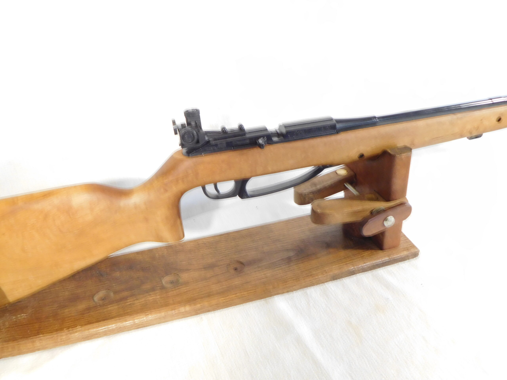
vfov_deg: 54.9
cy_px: 190
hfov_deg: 69.4
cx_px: 254
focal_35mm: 25
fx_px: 366
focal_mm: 4.5
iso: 280
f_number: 3.4
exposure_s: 1/30
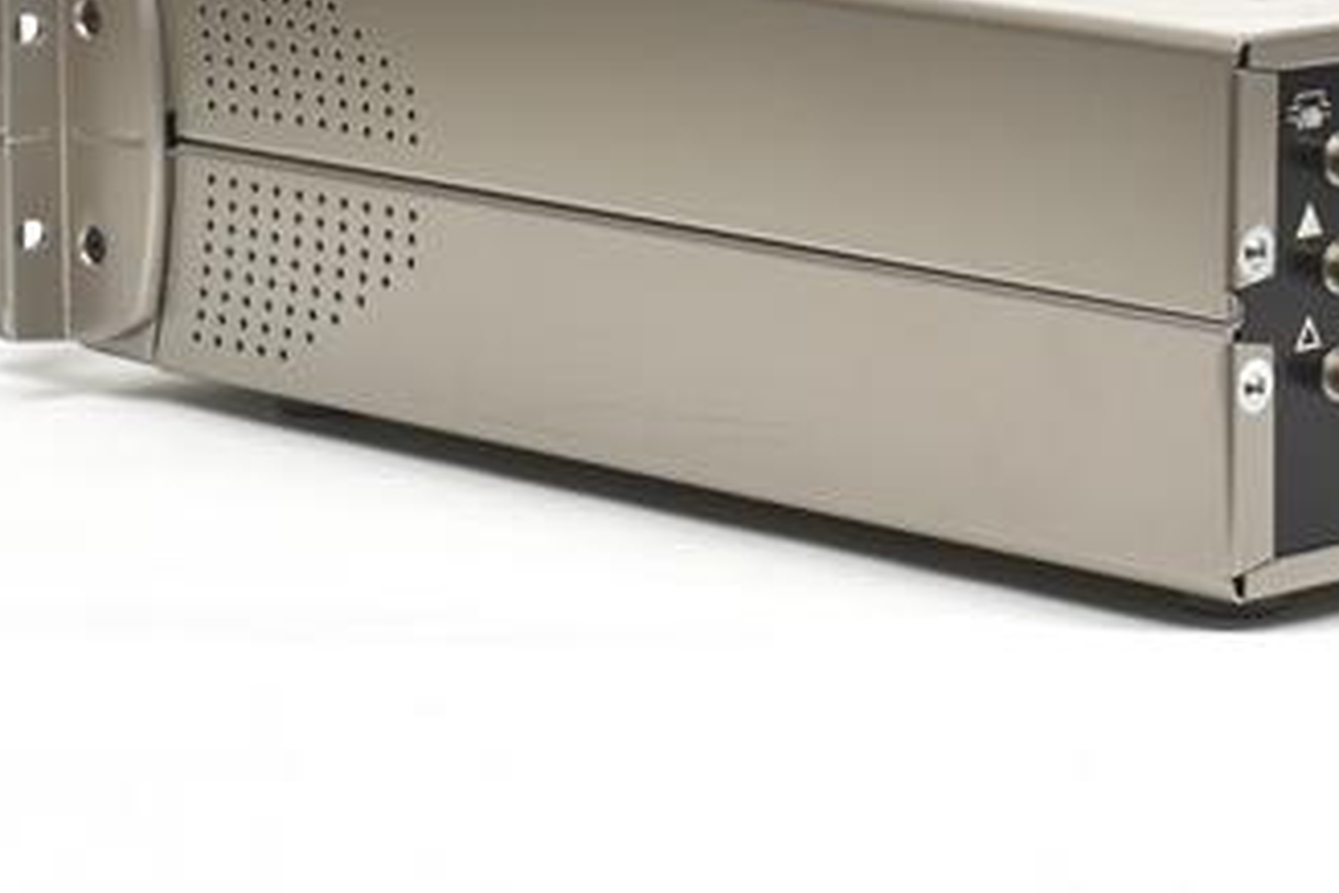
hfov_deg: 22.7
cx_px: 1118
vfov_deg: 15.4
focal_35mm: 88
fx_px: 3273
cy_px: 193
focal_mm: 32
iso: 100
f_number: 10
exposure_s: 1/200
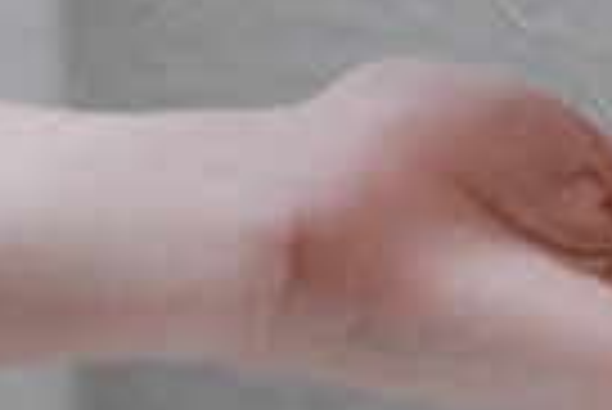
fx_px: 6297
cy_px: 50
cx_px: 990
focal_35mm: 370
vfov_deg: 3.7
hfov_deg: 5.5
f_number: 4
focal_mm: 85
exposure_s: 1/125
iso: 1250
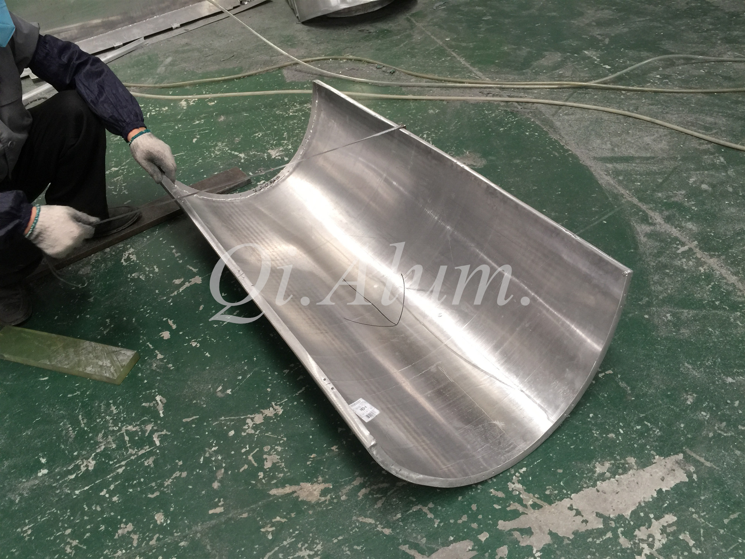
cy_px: 280
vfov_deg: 48.2
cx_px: 372
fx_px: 624
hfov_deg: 61.7
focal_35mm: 29
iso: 50
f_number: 2.2
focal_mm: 4.15
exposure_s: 1/17
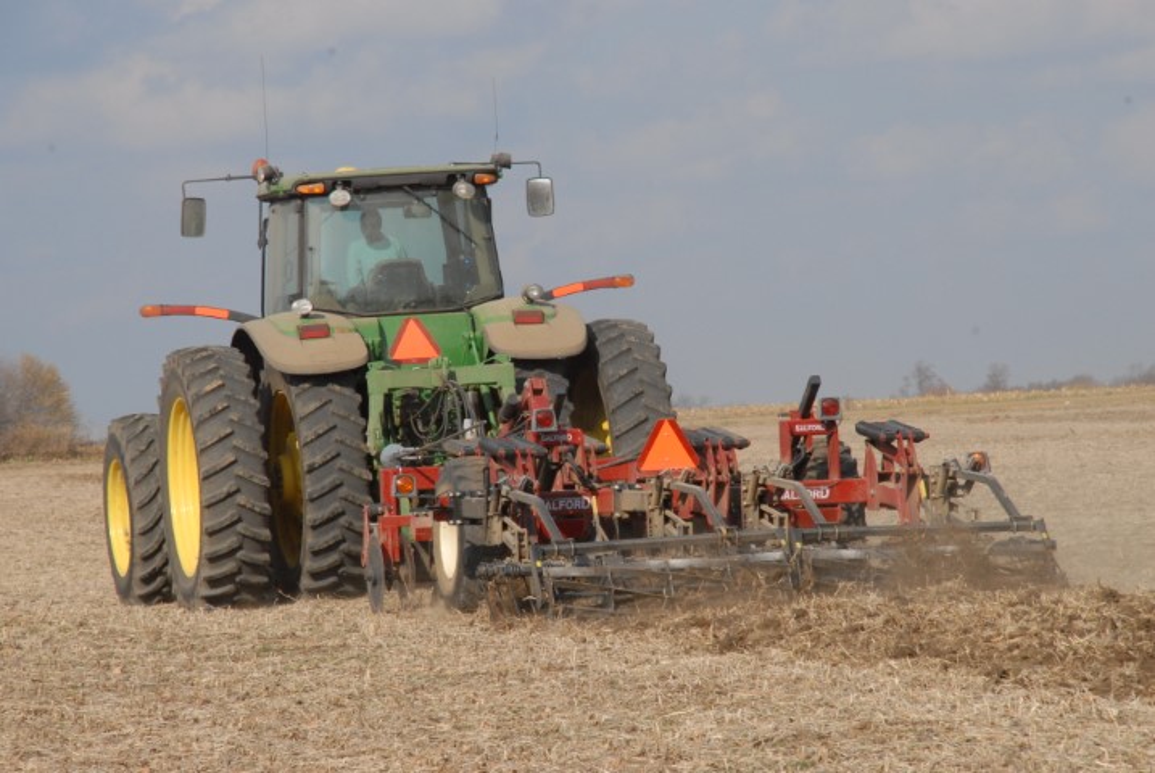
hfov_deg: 10.1
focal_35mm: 202
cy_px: 386
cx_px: 578
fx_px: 6505
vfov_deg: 6.8
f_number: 18
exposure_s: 1/250
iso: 400
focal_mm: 135
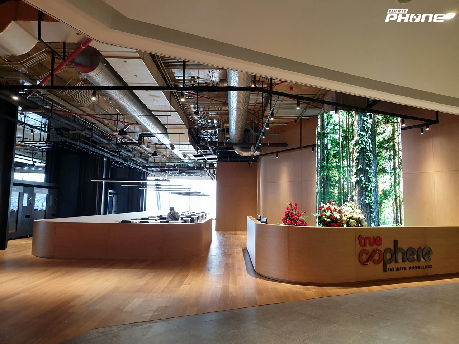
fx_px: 345
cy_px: 172
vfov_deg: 53.1
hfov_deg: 67.3
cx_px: 230
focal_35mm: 26
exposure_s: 1/50
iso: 160
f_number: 2.4
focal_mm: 4.3
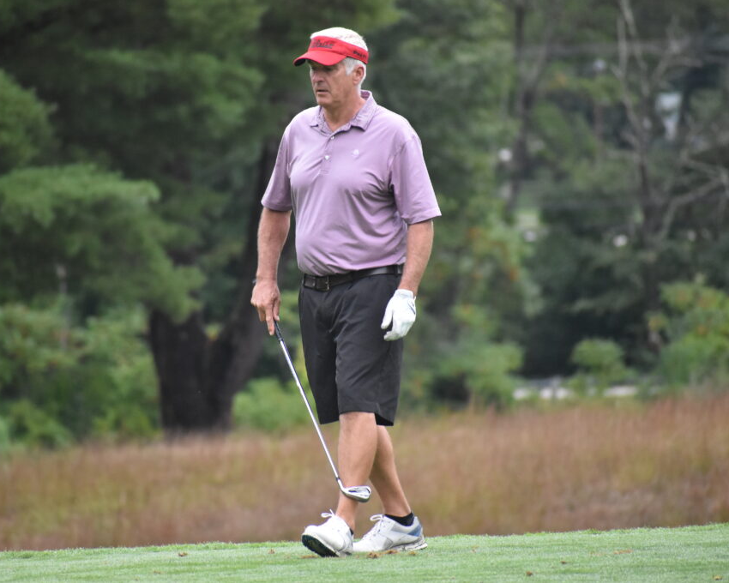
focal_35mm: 424
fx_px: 9148
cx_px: 304
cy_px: 291
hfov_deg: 4.6
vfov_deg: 3.7
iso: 2000
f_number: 6
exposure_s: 1/500
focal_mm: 250
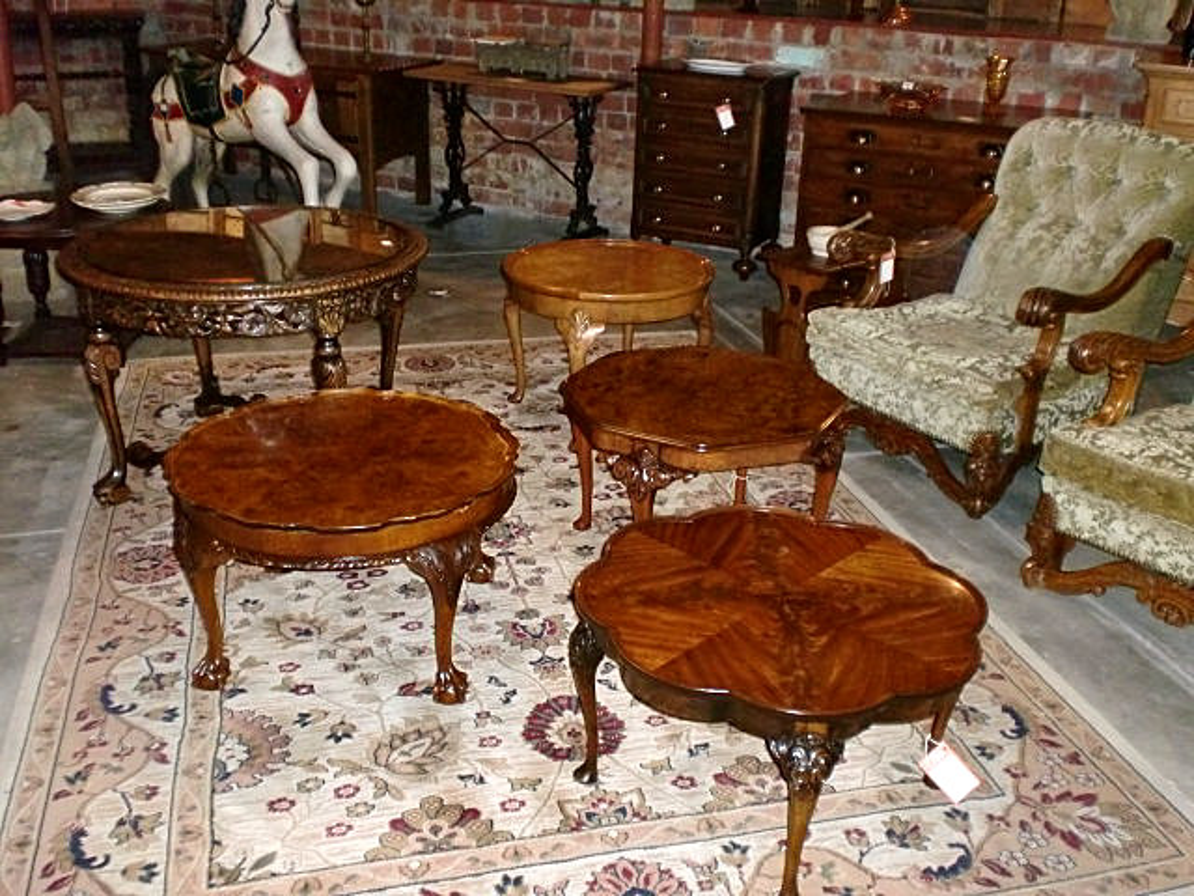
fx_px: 1207
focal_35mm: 35
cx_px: 597
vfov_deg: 40.7
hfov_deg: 52.6
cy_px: 448
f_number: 3.1
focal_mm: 6.3
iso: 400
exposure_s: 1/40
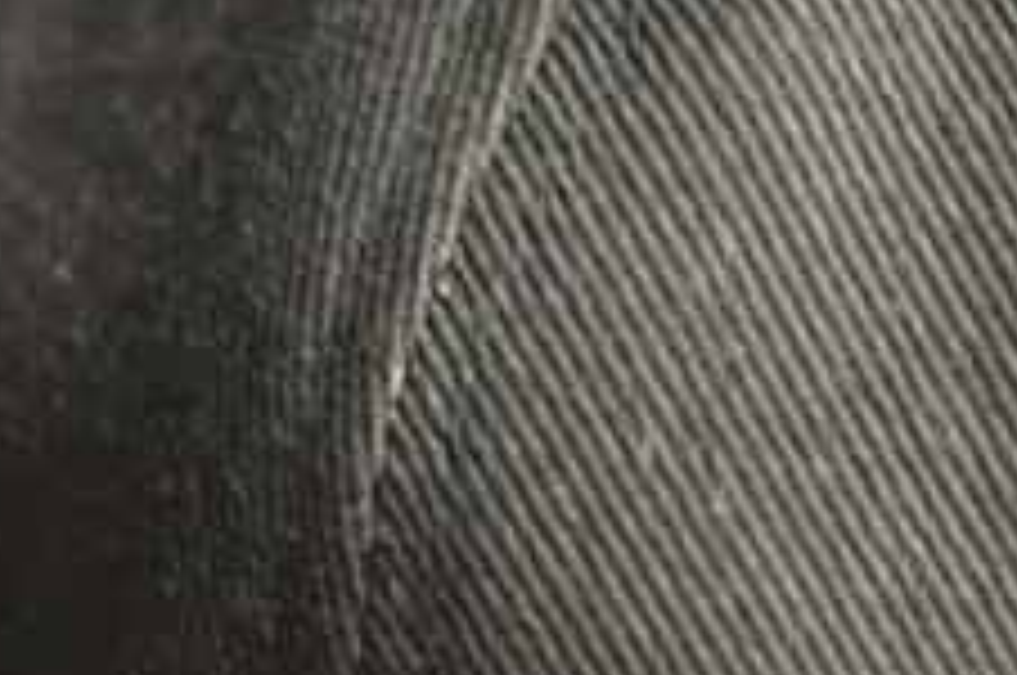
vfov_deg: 5.7
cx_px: 432
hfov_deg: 8.7
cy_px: 544
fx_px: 6721
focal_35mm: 238
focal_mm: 35
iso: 1600
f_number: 2.5
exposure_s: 1/25
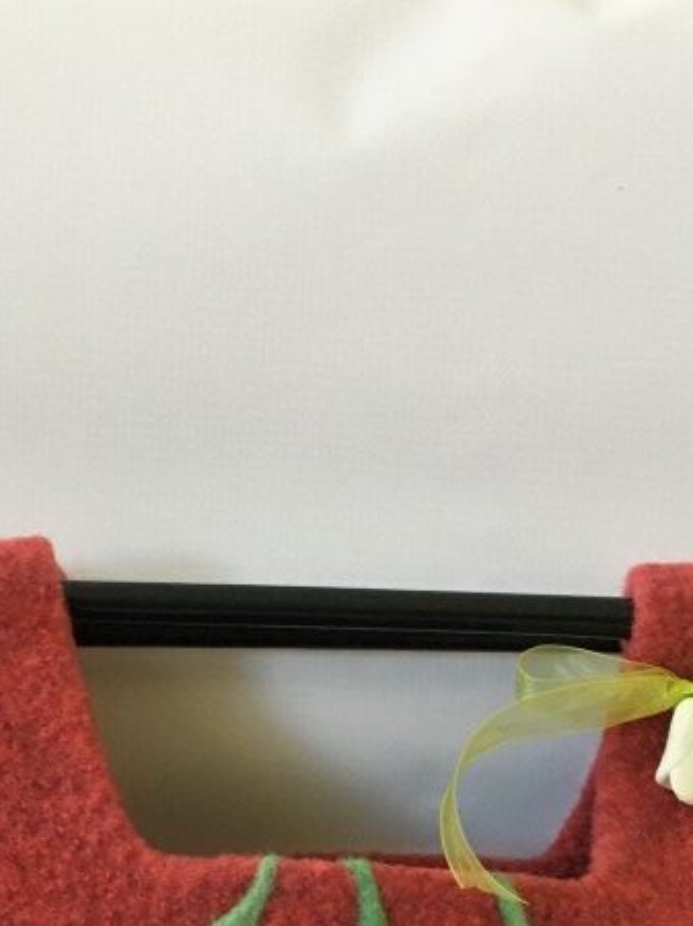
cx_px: 315
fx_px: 1763
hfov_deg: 22.2
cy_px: 951
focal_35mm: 66
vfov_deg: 27.5
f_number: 2.2
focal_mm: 4.15
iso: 80
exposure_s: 1/10
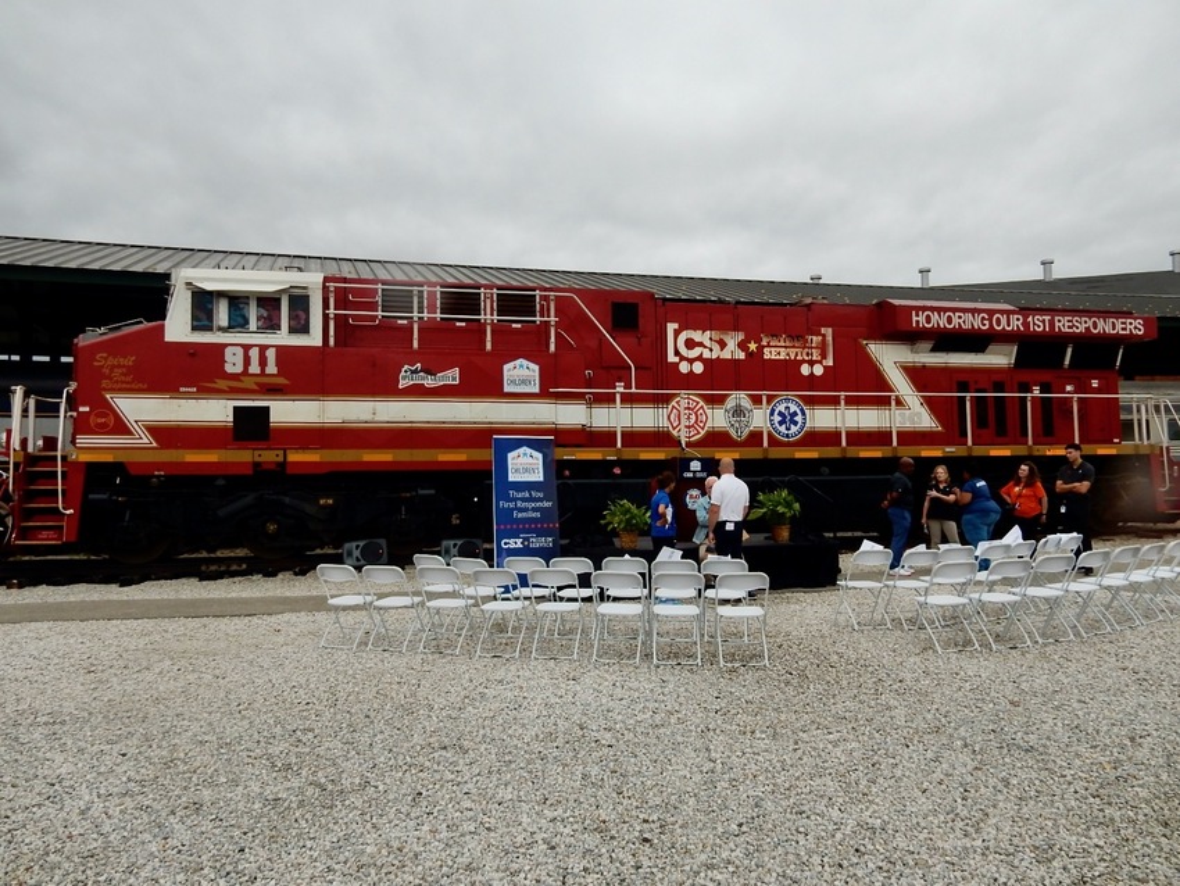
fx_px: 852
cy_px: 443
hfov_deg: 69.4
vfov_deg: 54.9
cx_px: 590
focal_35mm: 25
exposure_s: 1/400
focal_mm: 4.5
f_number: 3.7
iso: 125
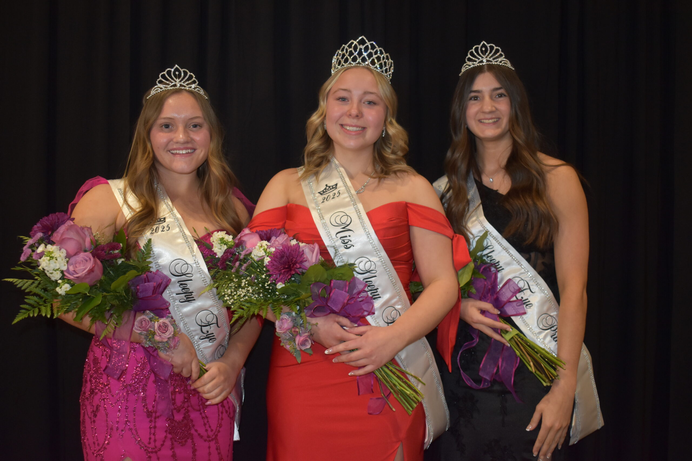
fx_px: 778
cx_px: 346
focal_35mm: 40
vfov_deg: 33.0
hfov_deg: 47.9
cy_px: 230
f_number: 4
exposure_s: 1/125
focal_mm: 27
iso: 1000
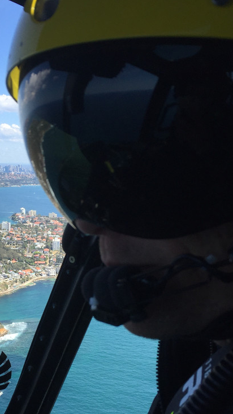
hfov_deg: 25.4
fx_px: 506
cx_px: 37
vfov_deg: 44.4
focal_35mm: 46
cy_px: 245
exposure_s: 1/1163
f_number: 2.2
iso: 32
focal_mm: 4.15
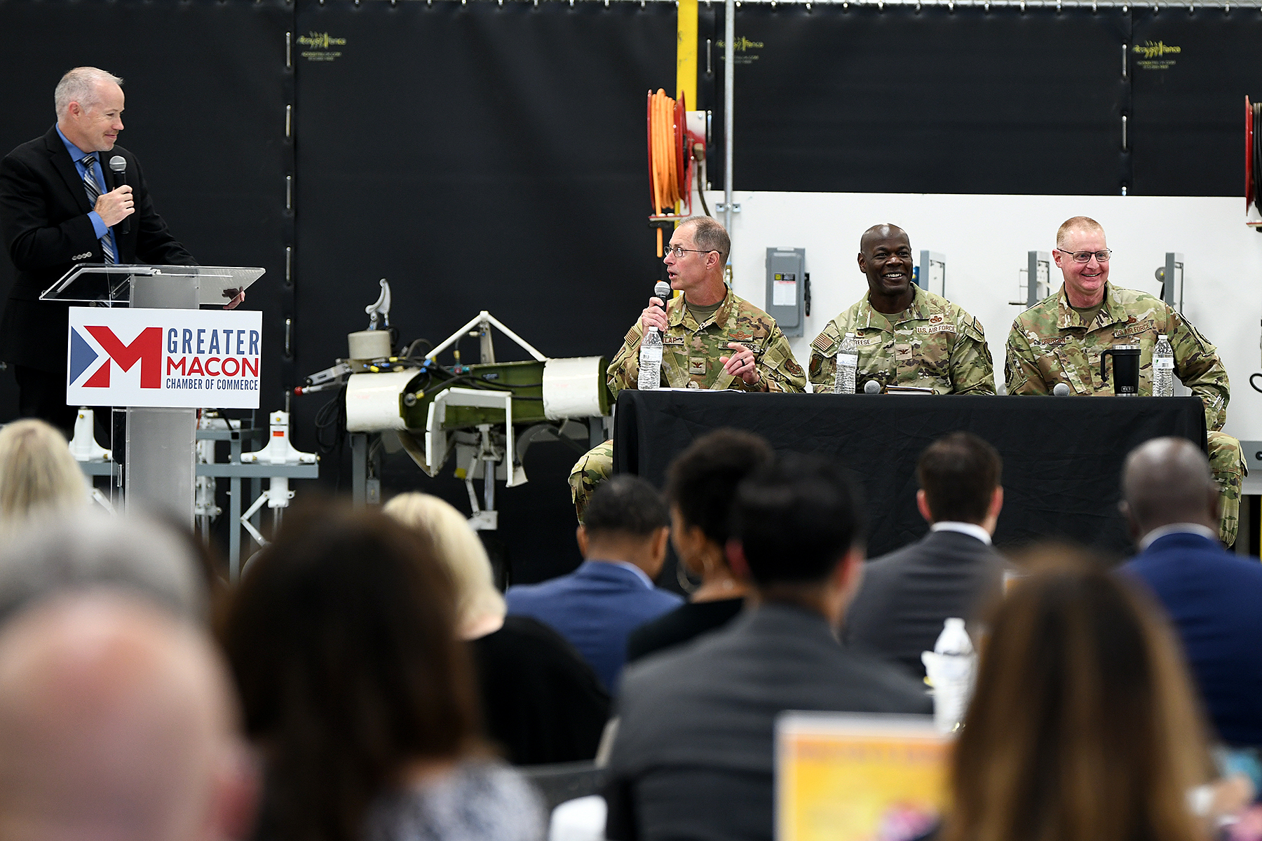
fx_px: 4907
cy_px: 420
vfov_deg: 9.8
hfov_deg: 14.7
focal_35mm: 140
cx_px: 631
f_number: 3.2
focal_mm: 140
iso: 800
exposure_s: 1/80
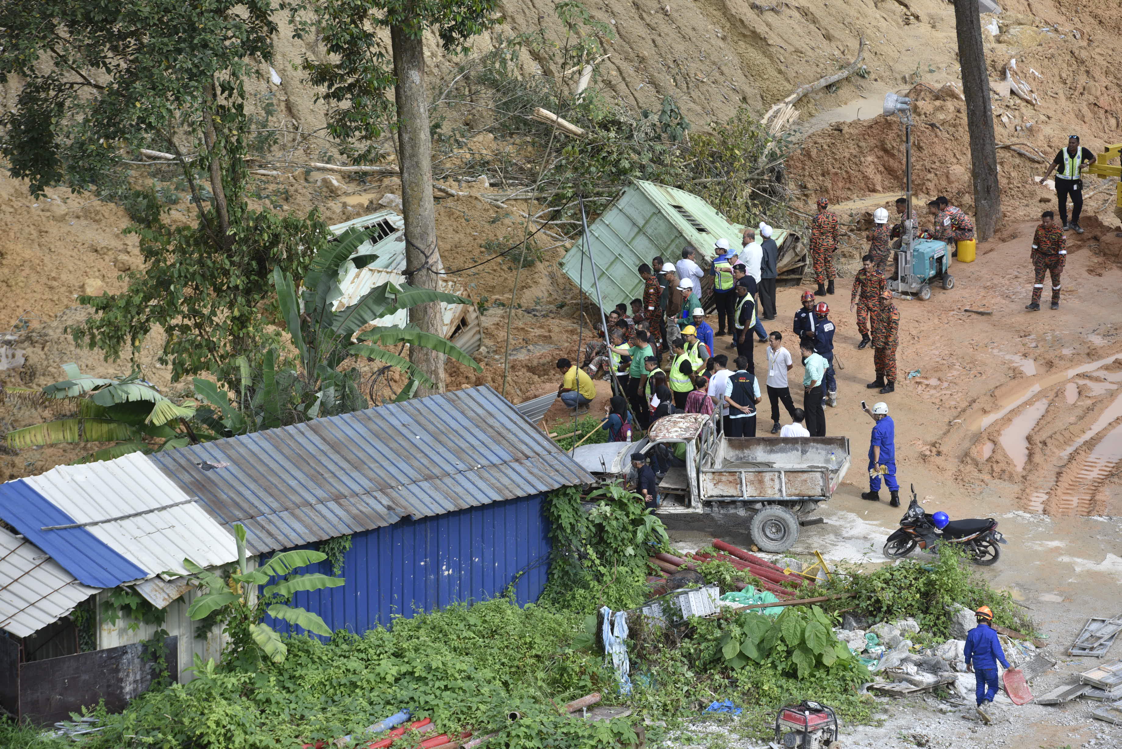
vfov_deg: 6.9
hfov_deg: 10.3
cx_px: 561
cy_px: 374
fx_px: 6235
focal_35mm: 200
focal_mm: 200
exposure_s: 1/500
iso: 140
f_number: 5.6
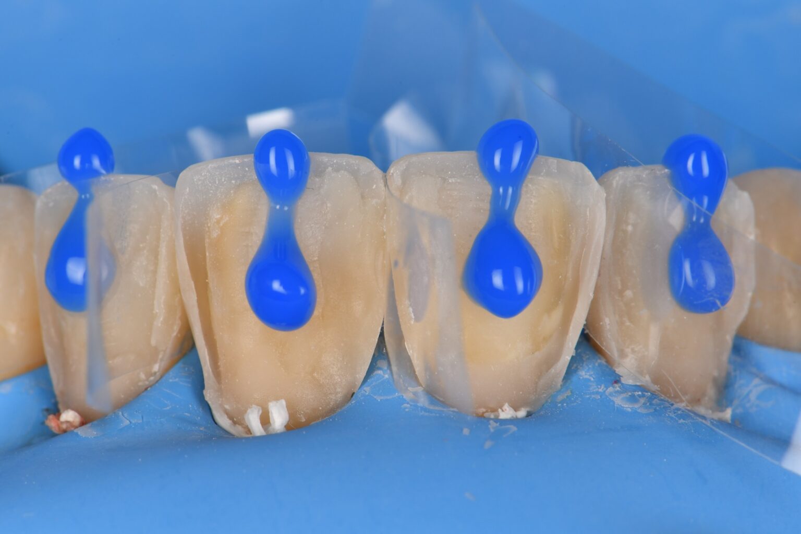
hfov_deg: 16.3
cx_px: 400
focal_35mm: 126
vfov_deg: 10.9
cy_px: 267
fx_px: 2802
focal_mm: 105
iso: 200
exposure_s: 1/160
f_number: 32
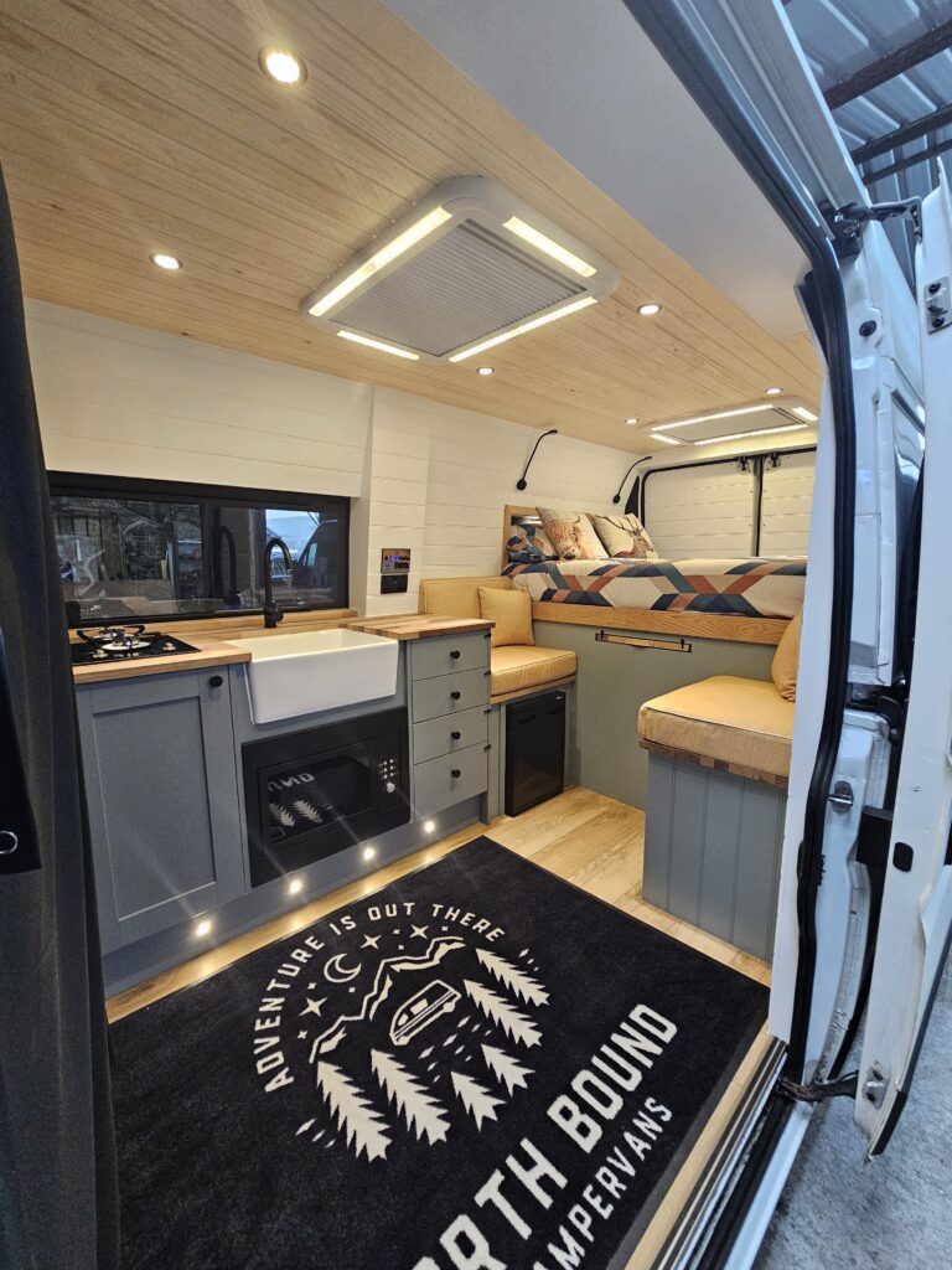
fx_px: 477
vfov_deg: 106.2
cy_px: 635
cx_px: 476
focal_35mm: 13
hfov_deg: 89.9
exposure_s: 1/71
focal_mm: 2.2
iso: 320
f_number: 2.2
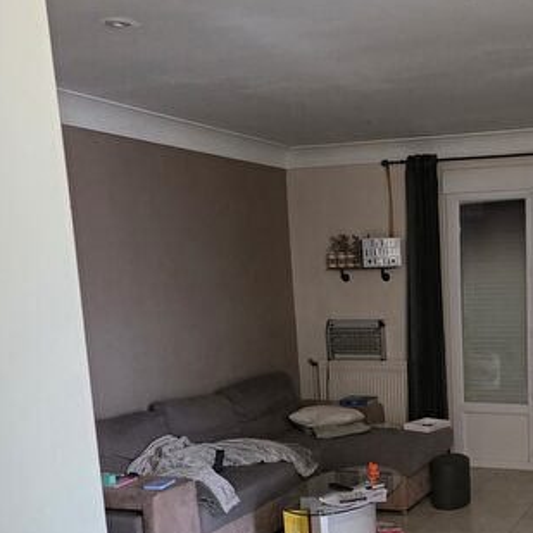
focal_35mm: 46
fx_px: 801
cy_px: 418
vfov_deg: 35.7
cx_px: 461
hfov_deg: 35.1
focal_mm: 6.3
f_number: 1.7
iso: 800
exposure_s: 1/120
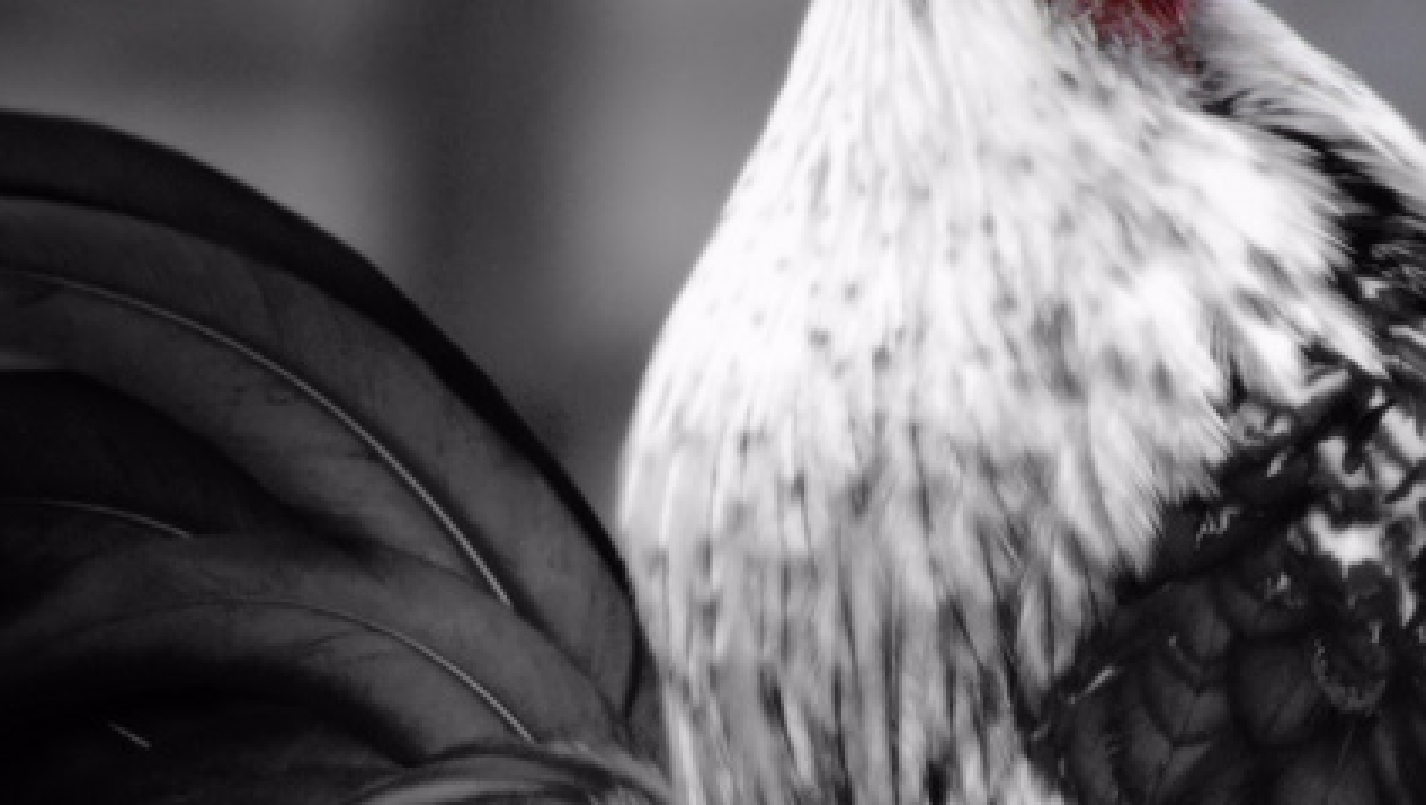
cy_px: 934
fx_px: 36474
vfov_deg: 1.3
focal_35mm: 964
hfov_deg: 2.2
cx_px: 882
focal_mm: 160
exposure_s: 1/200
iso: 800
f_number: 5
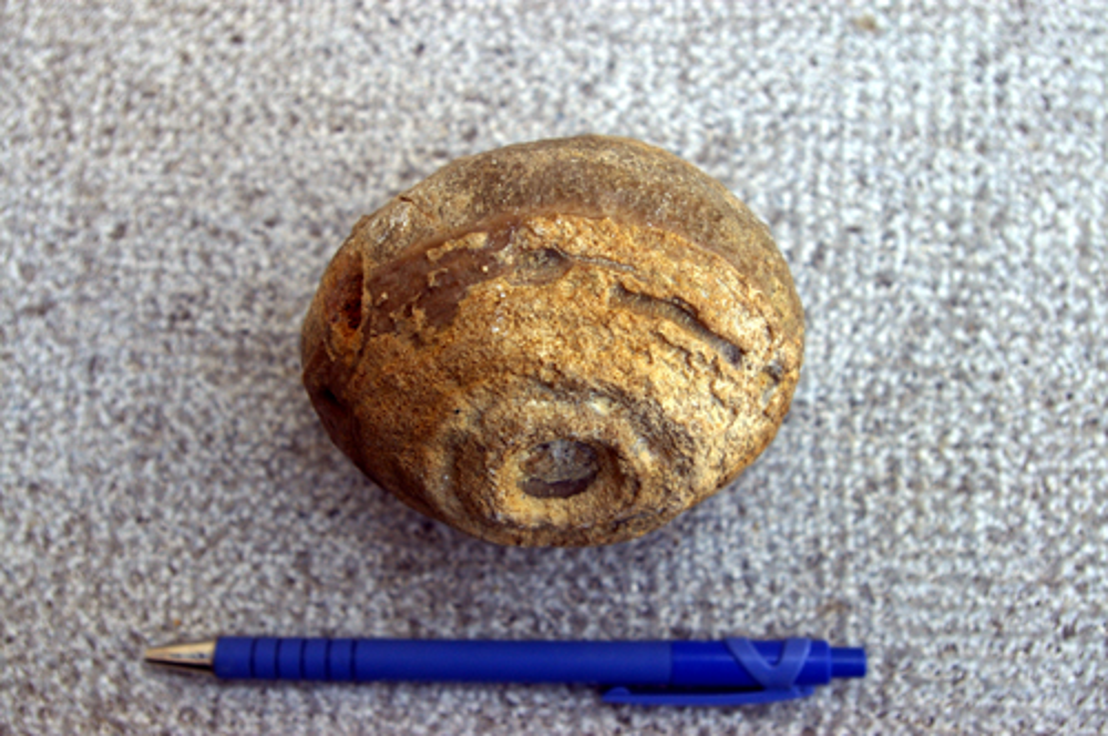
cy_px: 368
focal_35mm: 50
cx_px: 554
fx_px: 1522
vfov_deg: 27.2
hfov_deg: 40.0
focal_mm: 33
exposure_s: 1/125
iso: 200
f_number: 6.7
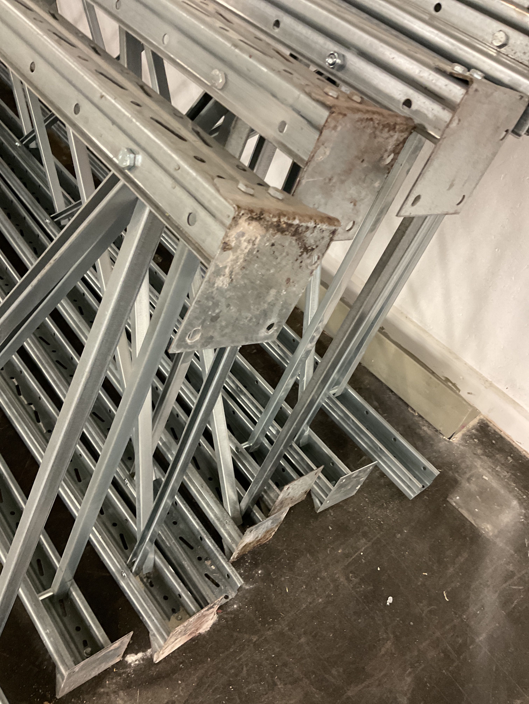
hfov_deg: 48.2
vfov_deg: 61.7
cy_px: 352
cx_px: 264
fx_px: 591
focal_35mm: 29
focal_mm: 3
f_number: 1.8
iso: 250
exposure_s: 1/33
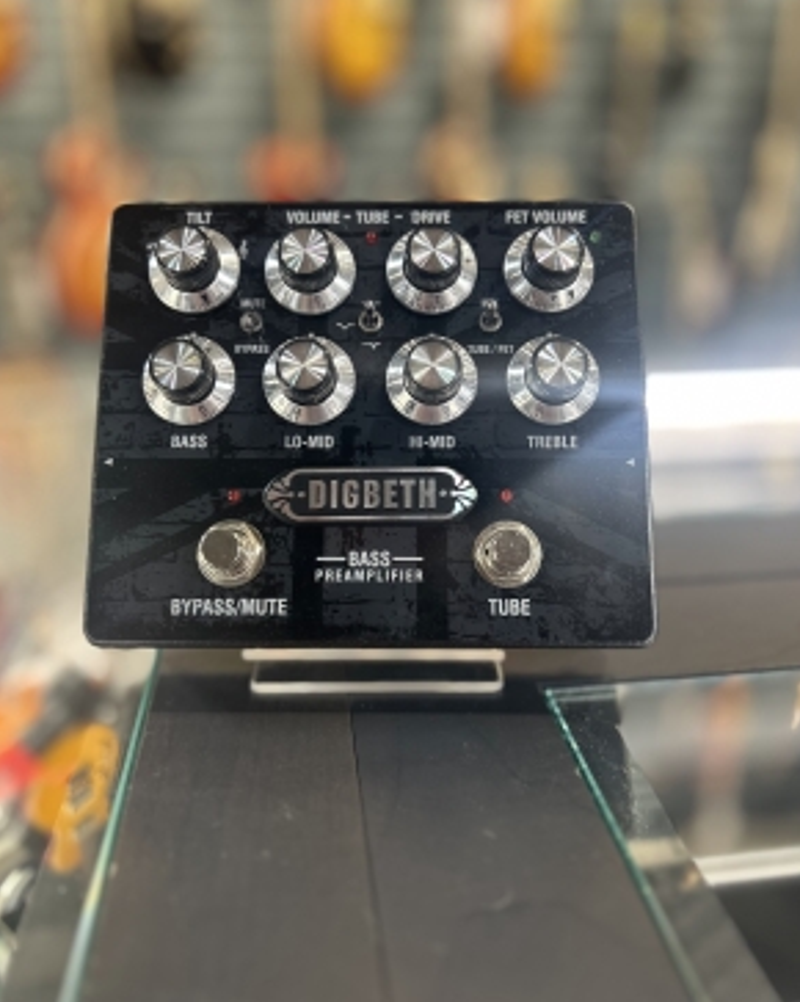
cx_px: 400
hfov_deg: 51.5
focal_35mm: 28
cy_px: 472
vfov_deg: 62.2
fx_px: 829
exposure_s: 1/60
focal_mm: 5.7
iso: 160
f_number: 1.5
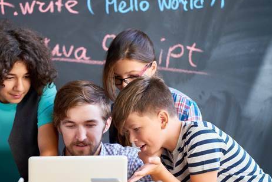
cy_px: 127
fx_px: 2374
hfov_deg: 6.6
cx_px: 71
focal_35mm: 314
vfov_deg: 4.4
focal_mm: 200
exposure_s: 1/400
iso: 500
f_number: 2.8
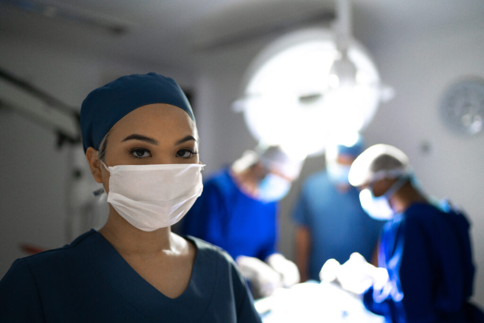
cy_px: 162
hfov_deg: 54.4
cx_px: 242
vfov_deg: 37.9
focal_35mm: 35
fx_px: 471
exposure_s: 1/160
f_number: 1.4
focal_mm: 35
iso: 1600
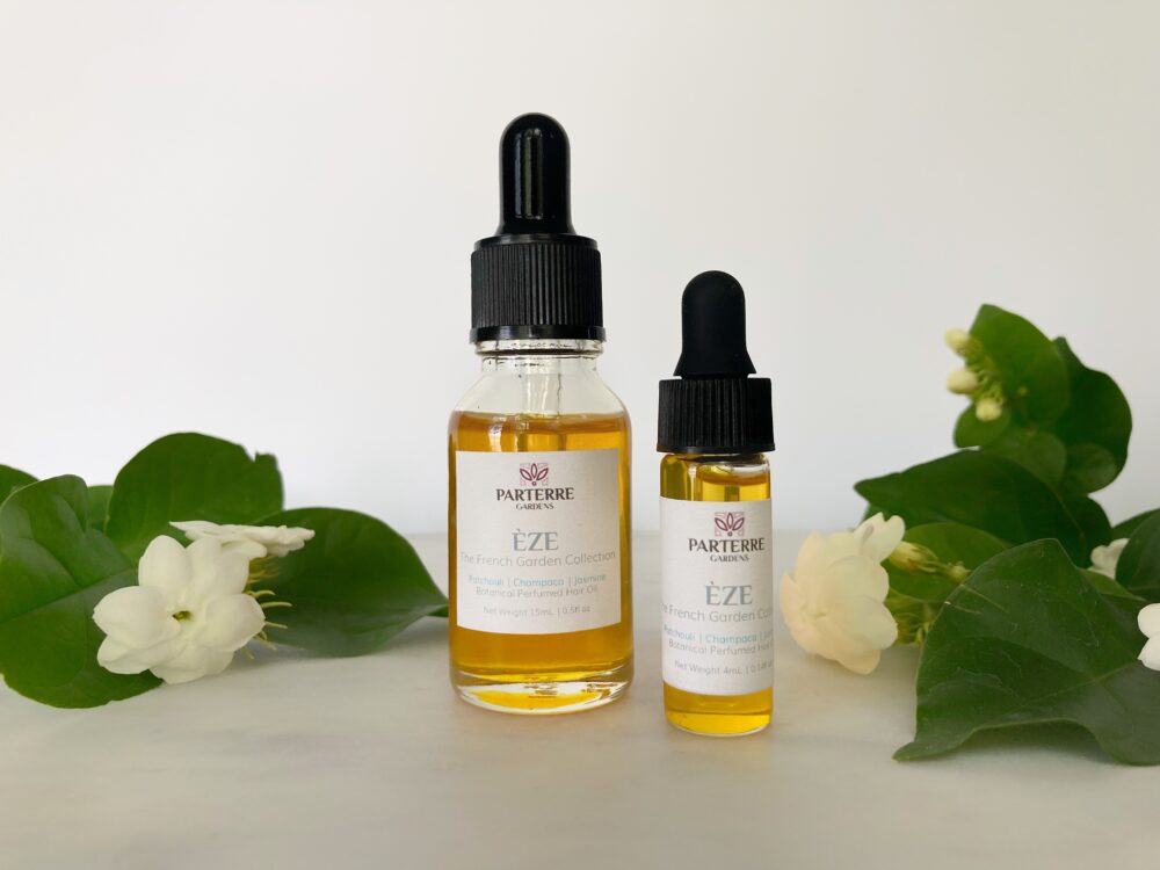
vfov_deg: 49.7
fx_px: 938
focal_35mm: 28
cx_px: 580
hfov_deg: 63.4
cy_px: 435
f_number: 1.8
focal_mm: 3.99
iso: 80
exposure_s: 1/66
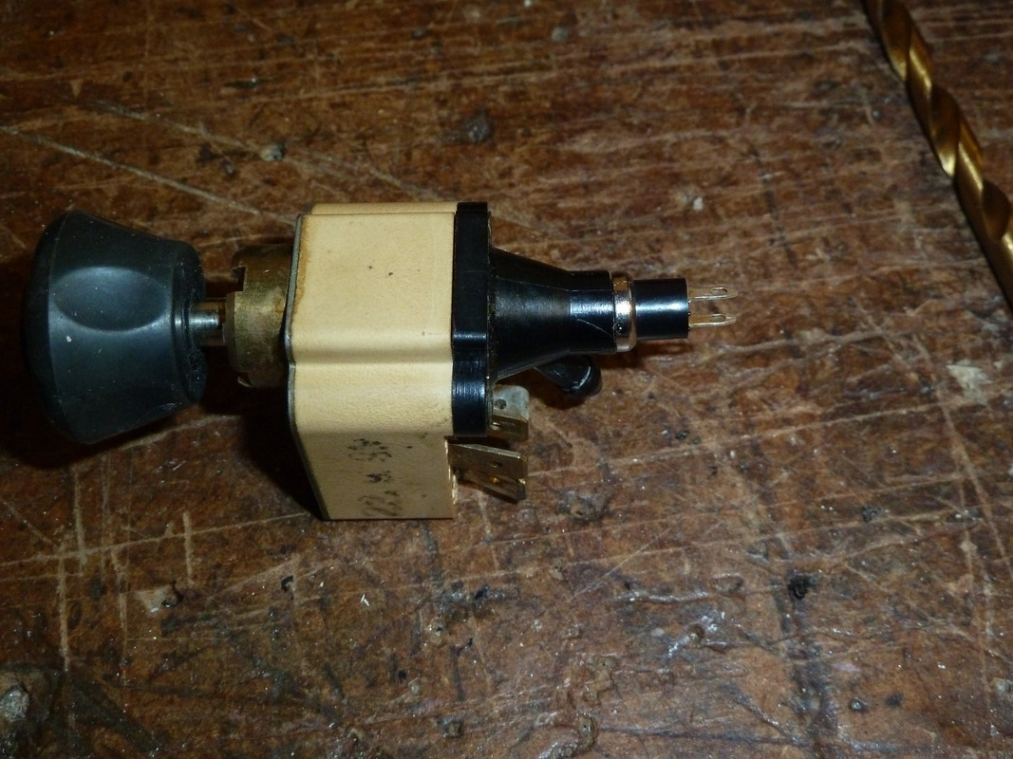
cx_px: 506
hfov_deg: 44.8
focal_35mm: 42
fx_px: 1229
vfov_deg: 34.3
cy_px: 380
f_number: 3.7
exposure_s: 1/30
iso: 400
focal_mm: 6.9
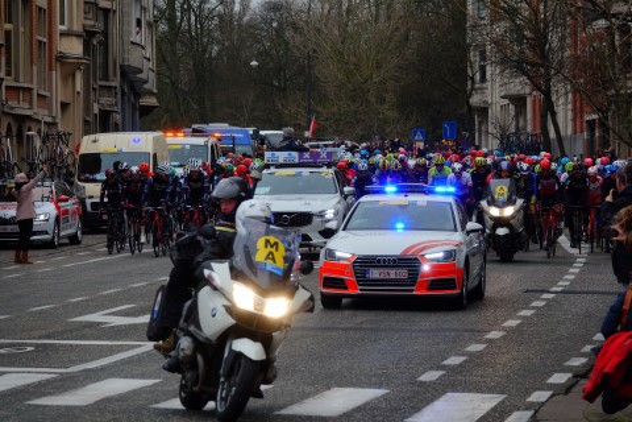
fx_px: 3511
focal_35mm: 200
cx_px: 316
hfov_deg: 10.3
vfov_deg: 6.9
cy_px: 211
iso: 100
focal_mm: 73.24
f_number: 4
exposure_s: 1/250
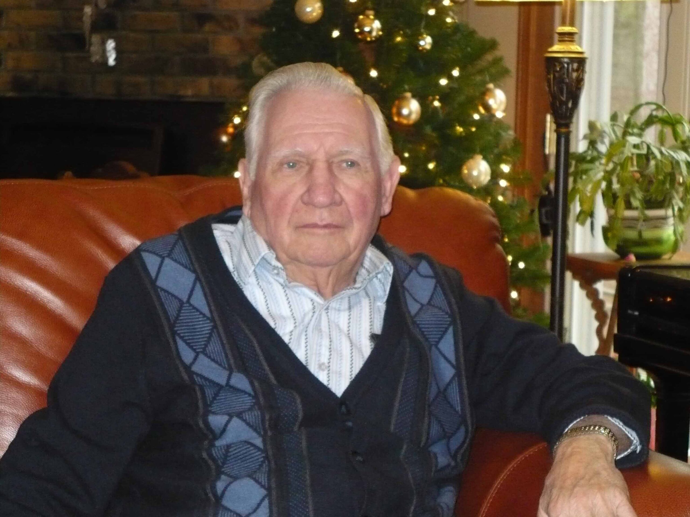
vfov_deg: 13.3
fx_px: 2213
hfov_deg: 17.7
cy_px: 258
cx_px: 345
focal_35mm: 111
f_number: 3.6
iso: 500
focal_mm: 18.3
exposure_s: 1/30
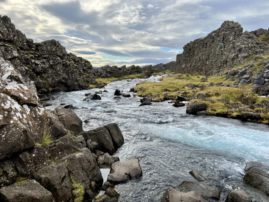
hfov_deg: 67.3
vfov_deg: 53.1
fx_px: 202
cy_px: 101
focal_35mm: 26
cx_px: 134
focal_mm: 5.7
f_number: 1.5
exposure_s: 1/2571
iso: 50
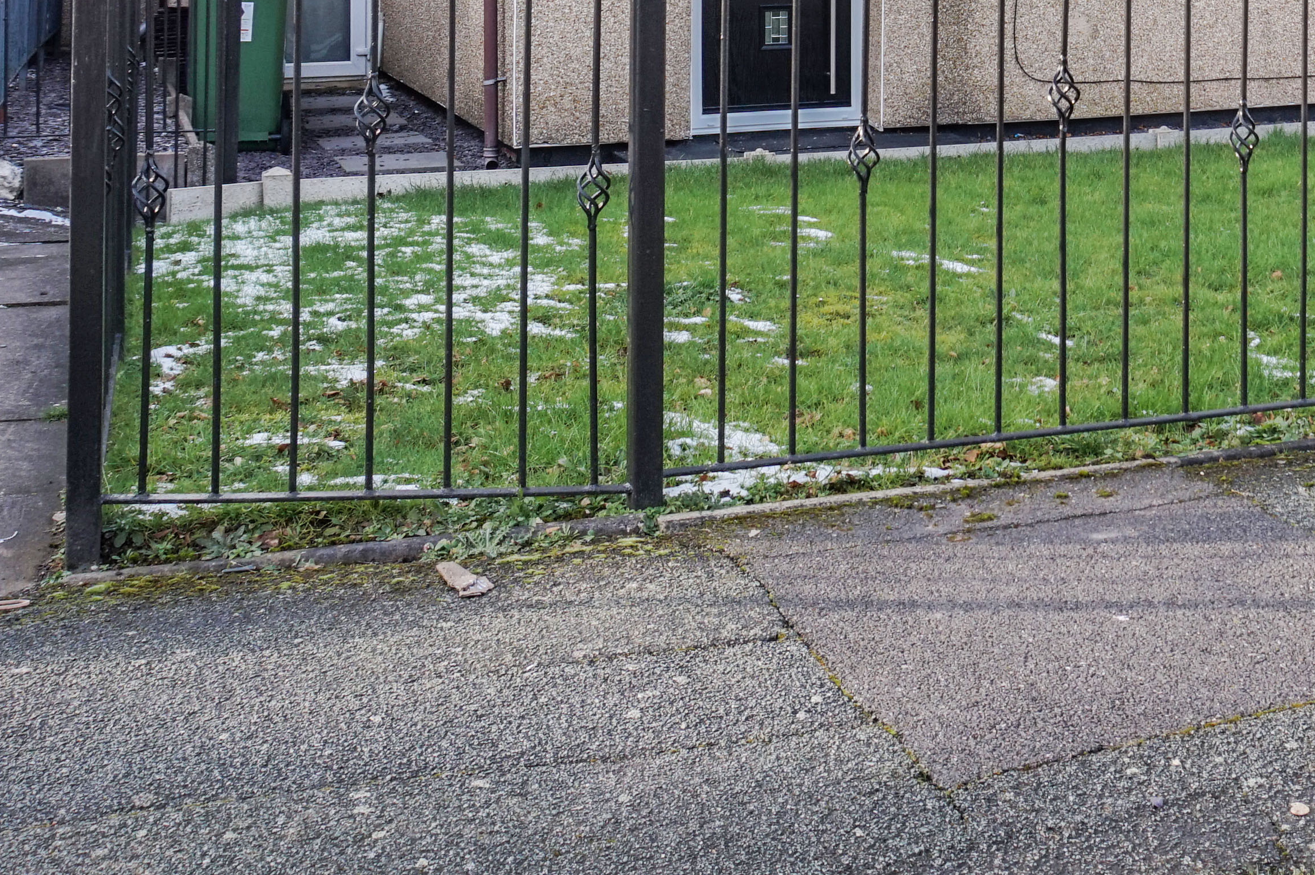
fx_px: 2081
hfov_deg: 33.4
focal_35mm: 57
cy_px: -153
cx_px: 1153
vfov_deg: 22.1
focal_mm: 16
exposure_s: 1/100
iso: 100
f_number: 7.1
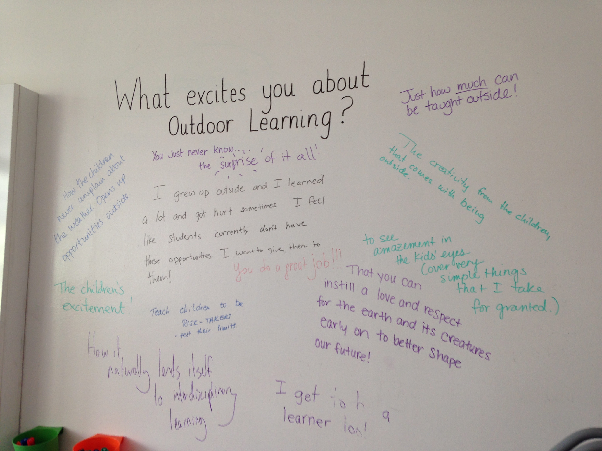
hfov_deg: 55.4
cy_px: 226
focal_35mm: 33
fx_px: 574
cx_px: 301
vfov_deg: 42.9
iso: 50
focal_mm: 4.12
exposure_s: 1/20
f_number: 2.4
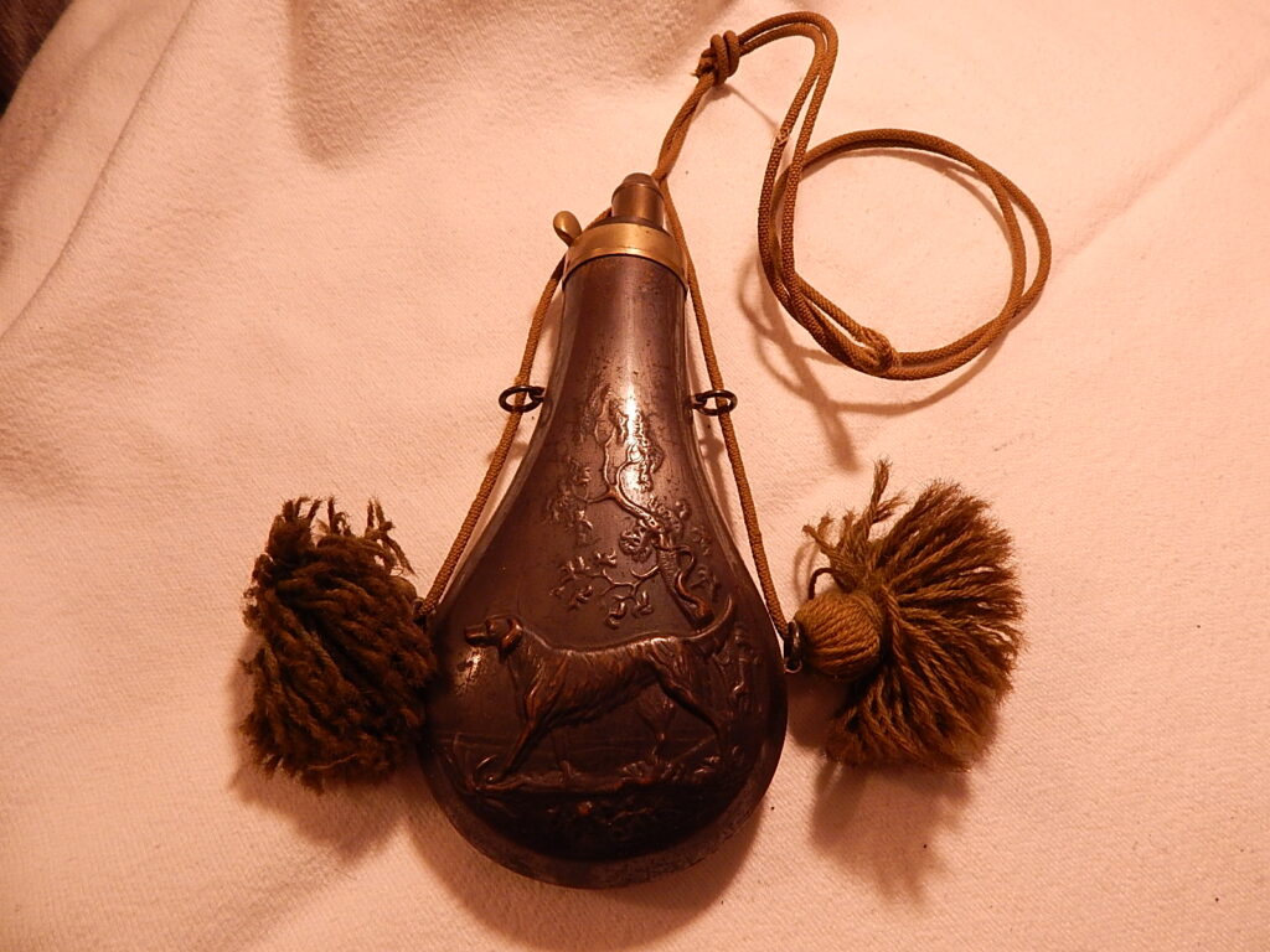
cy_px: 476
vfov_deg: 61.1
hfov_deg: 76.4
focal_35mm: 22
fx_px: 807
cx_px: 635
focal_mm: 4
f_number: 3
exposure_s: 1/30
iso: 250
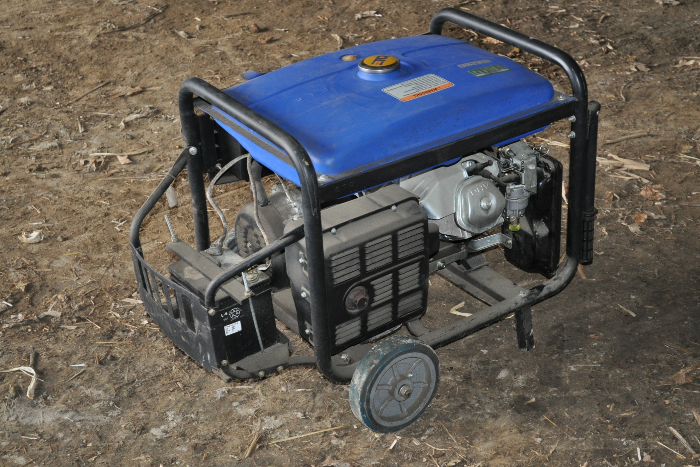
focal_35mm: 64
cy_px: 235
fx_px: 1244
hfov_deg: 31.4
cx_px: 353
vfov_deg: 21.2
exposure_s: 1/60
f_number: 5.3
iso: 800
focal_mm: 42
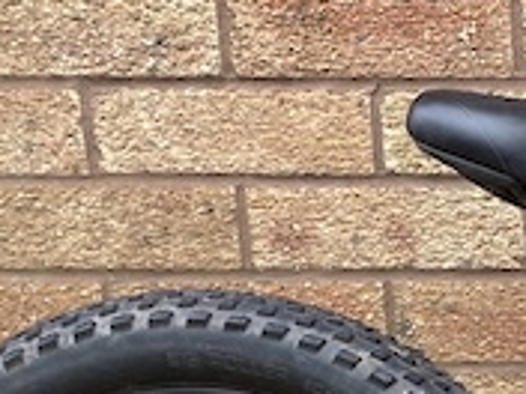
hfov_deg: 13.8
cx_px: 950
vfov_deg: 11.4
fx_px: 1930
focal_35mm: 127
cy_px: 498
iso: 40
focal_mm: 3.99
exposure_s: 1/121
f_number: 1.8
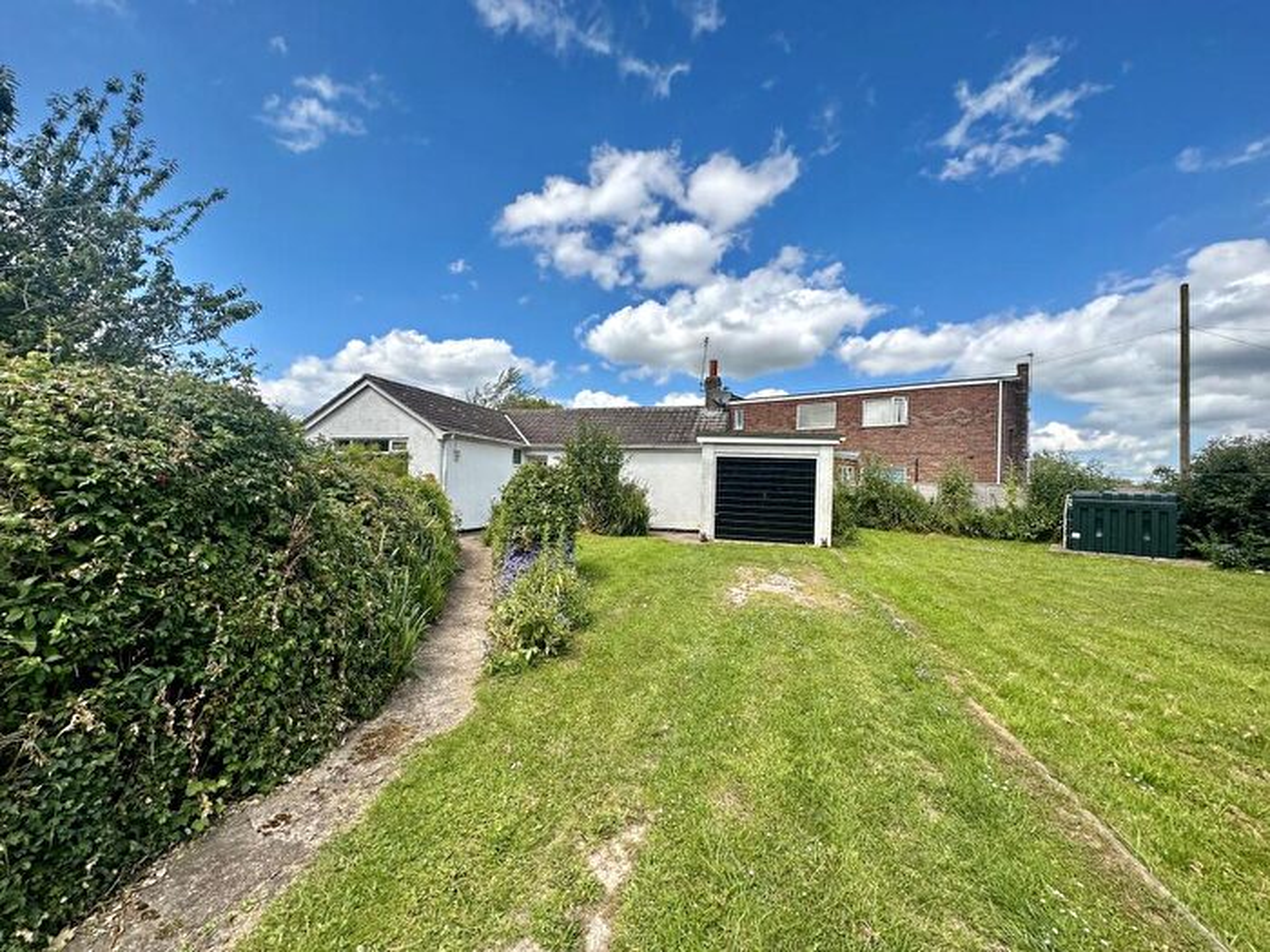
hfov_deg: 102.1
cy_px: 476
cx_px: 635
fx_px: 514
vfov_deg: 85.7
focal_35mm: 14
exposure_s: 1/963
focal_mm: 2.22
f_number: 2.2
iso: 50
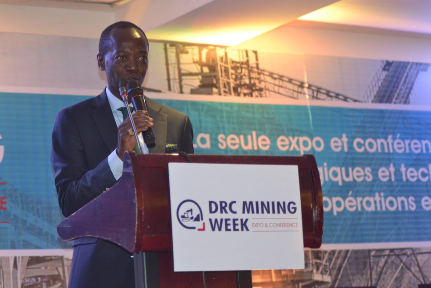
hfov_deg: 18.7
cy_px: 140
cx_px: 216
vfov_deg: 12.6
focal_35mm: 109
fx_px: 1305
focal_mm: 70
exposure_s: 1/60
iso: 1400
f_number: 4
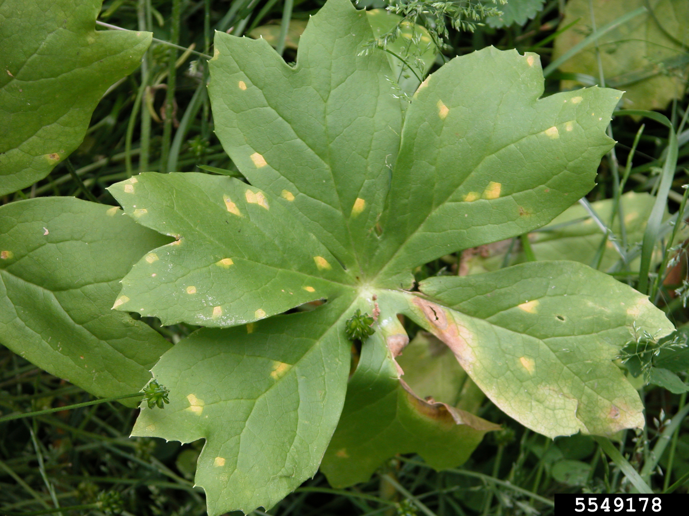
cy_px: 258
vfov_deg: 10.2
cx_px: 344
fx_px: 2906
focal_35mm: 146
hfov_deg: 13.5
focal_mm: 37.7
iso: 100
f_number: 3.9
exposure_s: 1/70.3
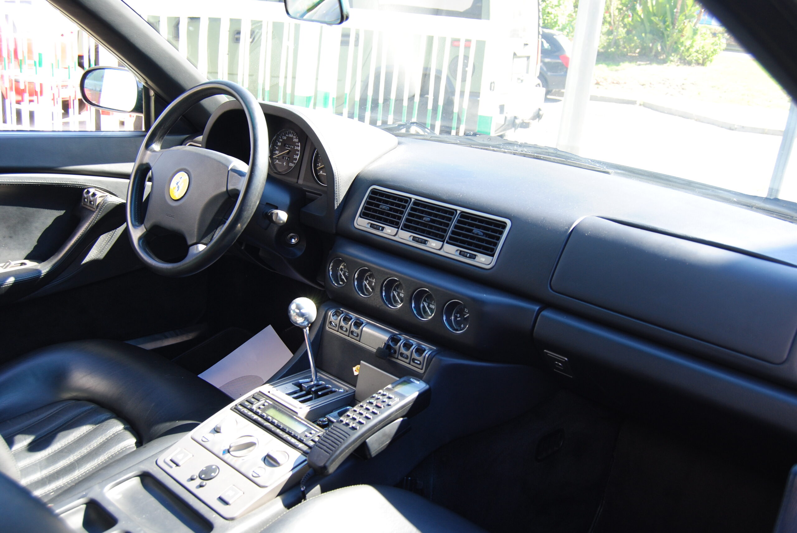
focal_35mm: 34
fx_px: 765
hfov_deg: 55.0
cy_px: 266
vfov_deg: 38.5
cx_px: 398
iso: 200
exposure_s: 1/60
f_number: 5
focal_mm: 23
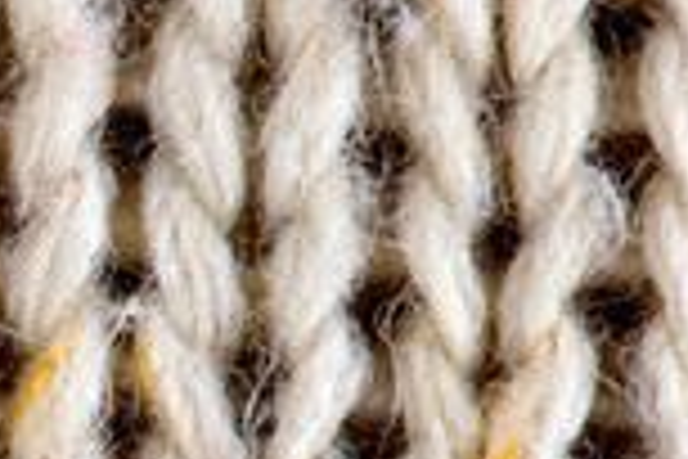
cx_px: -708
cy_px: 803
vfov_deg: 2.0
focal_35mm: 703
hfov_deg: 2.9
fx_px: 13434
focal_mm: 105
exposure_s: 1/160
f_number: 16
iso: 100
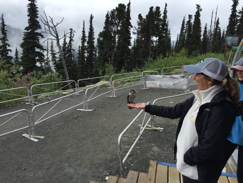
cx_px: 122
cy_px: 92
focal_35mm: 29
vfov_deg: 48.2
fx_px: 204
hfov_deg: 61.7
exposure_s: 1/879
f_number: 2.2
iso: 32
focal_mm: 4.15
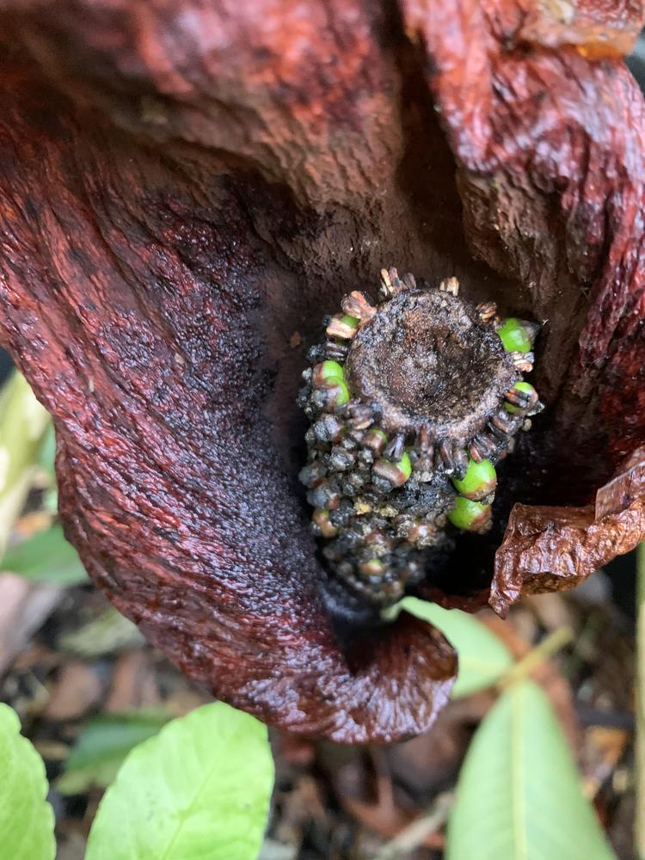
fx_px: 646
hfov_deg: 53.1
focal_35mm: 26
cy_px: 430
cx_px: 322
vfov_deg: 67.3
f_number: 1.8
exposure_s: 1/30
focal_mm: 4.25
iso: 640
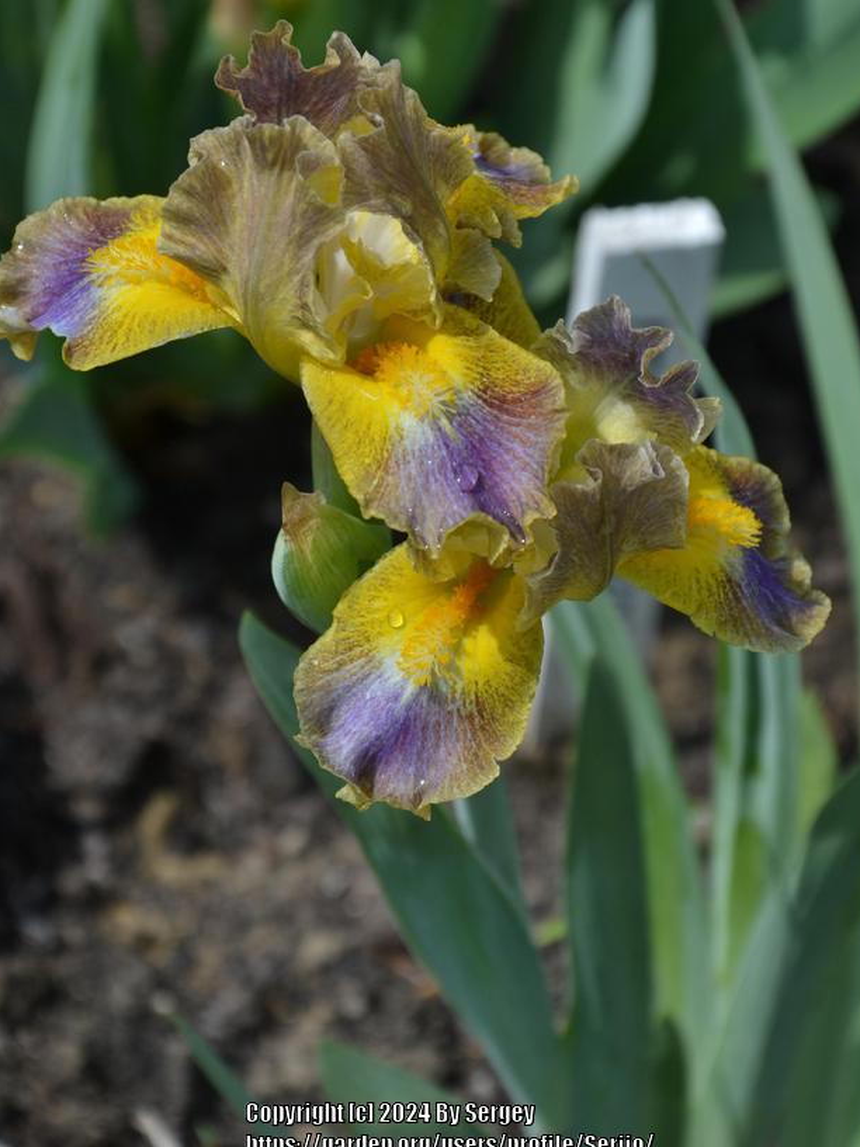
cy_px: 478
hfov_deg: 8.0
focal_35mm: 186
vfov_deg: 10.7
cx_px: 442
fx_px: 6148
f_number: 5.6
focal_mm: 105
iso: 200
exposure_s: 1/800
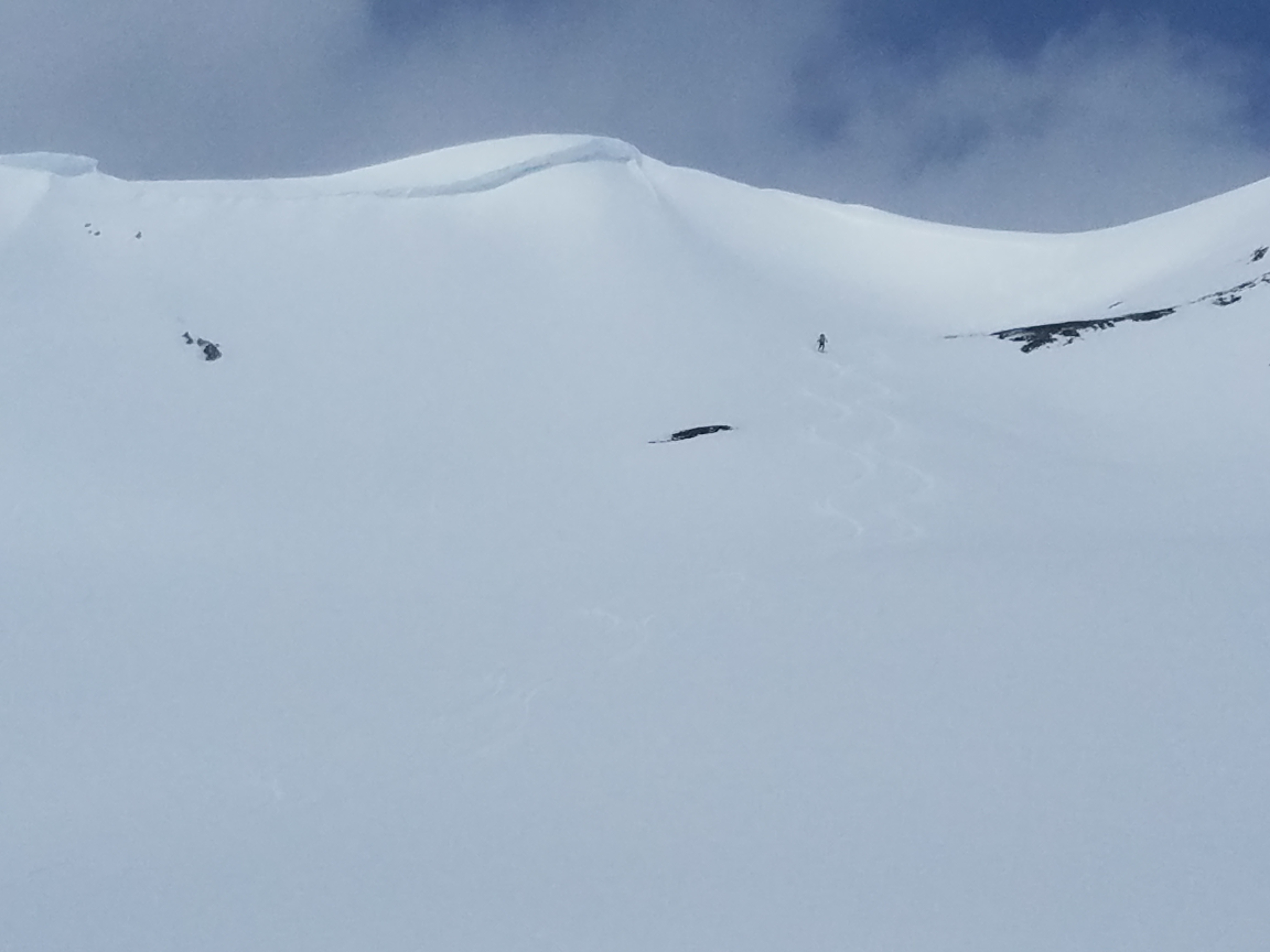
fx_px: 954
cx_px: 635
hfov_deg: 67.3
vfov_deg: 53.1
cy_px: 476
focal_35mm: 26
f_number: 1.7
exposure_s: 1/19584
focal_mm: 4.2
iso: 50
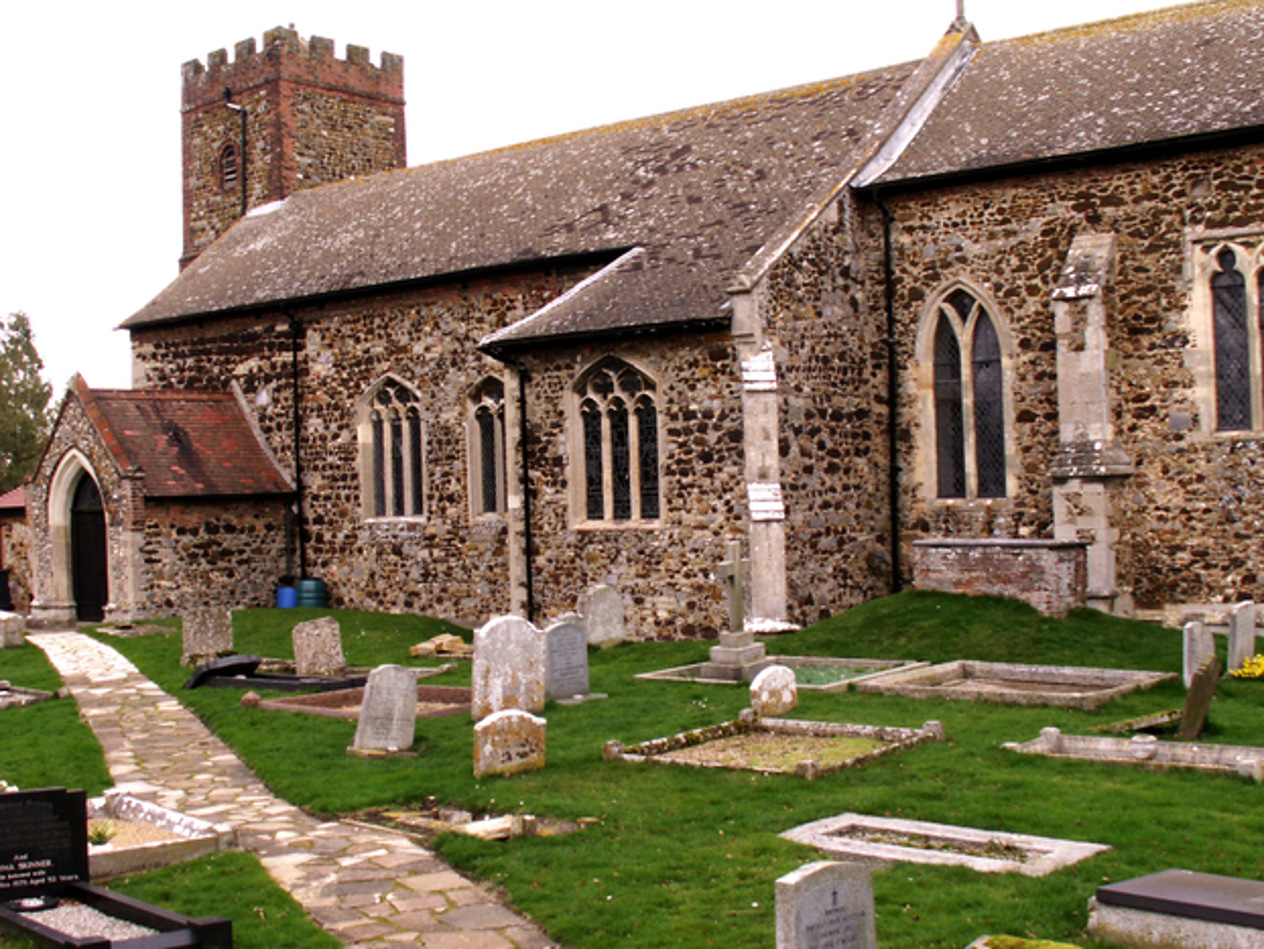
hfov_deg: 42.1
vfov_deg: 32.2
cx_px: 606
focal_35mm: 45
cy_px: 471
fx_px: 1644
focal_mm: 5.86
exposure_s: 1/40
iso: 50
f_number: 5
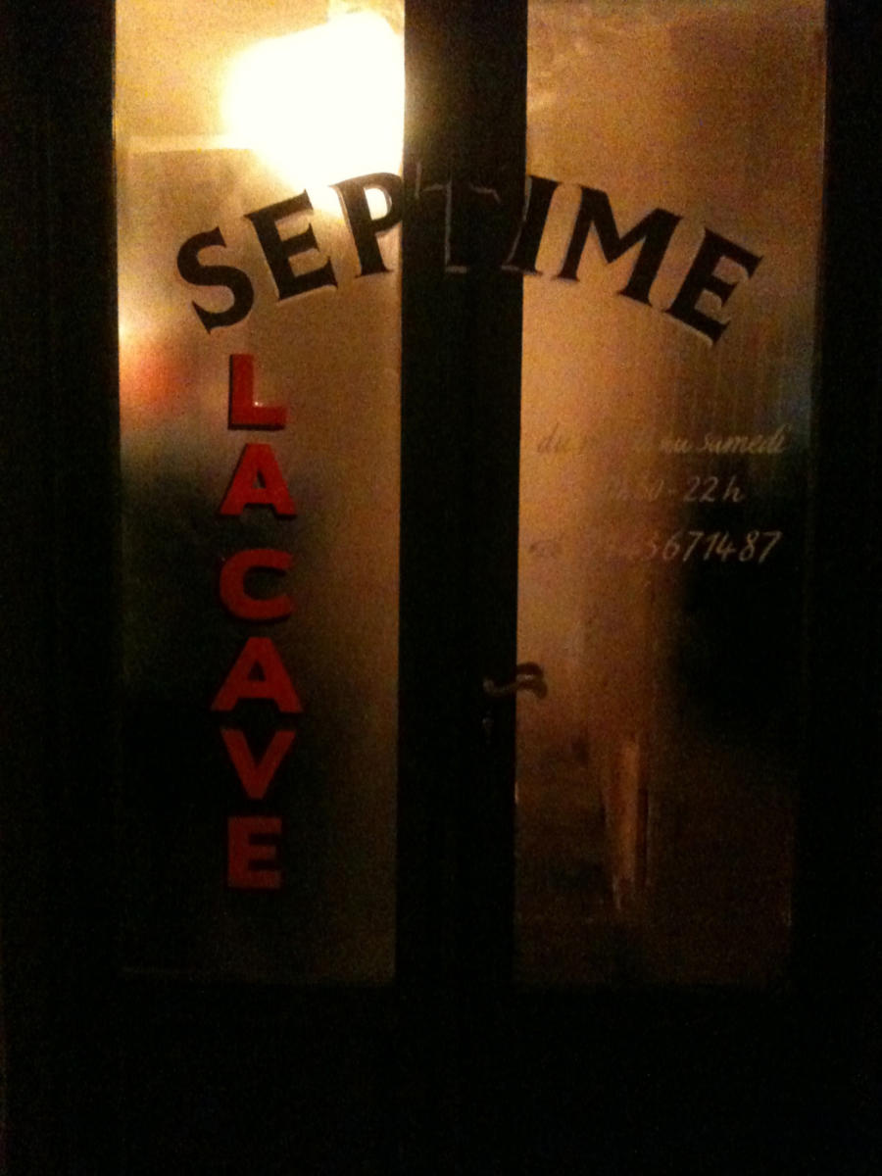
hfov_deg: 40.7
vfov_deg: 52.6
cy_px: 588
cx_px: 441
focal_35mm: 35
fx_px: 1189
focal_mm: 3.85
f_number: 2.8
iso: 1000
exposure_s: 1/10
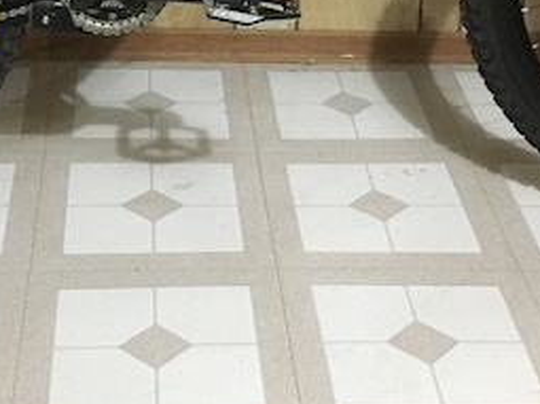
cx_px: 216
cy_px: -123
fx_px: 1419
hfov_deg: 21.5
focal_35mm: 91
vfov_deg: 15.4
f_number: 2.2
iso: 320
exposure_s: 1/15
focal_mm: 4.15
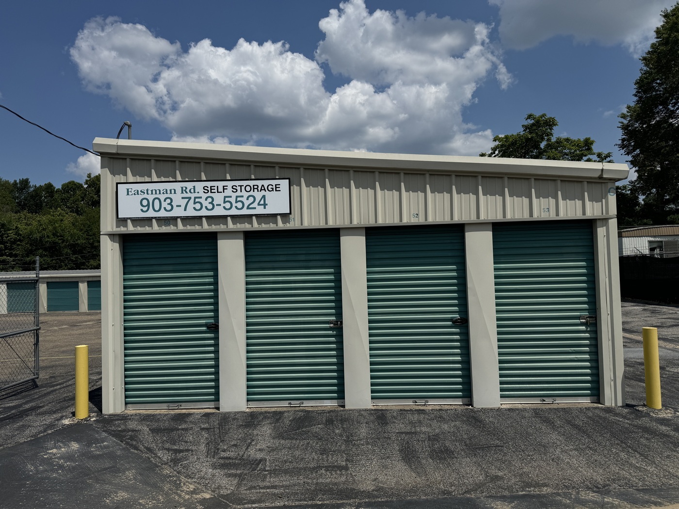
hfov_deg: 71.6
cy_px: 254
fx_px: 471
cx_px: 340
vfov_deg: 56.8
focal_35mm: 24
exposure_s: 1/15152
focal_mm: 6.76
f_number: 1.78
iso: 80
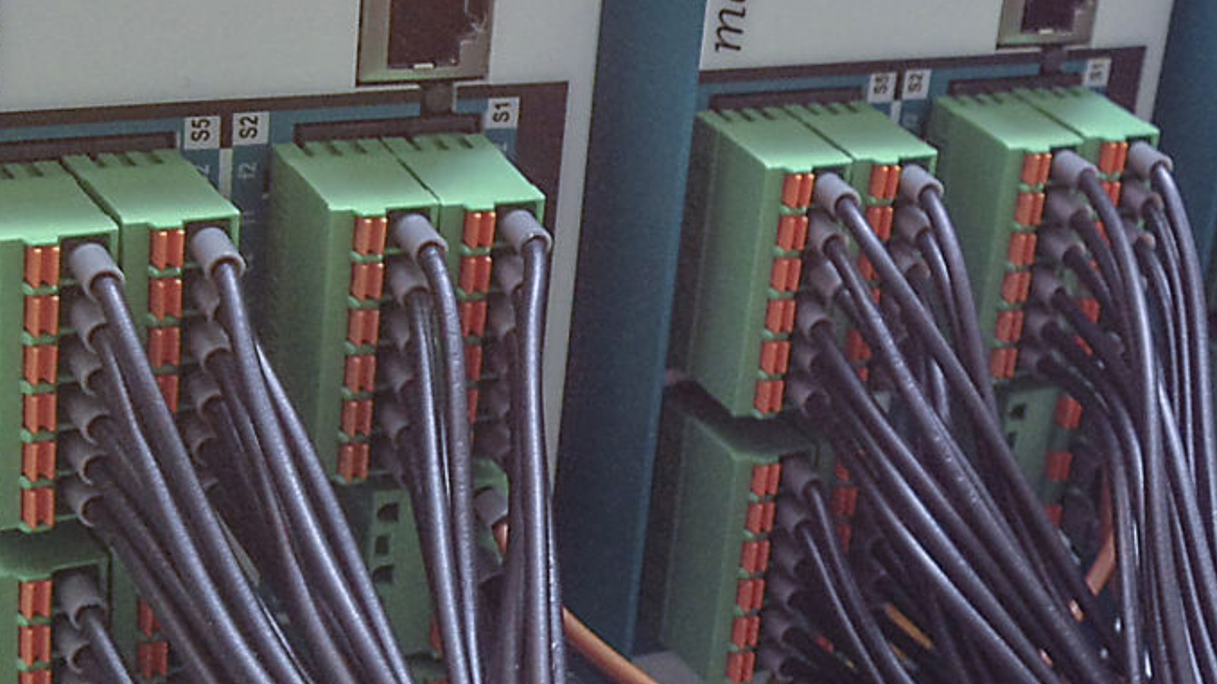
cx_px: 1310
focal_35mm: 90
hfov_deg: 22.4
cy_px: 452
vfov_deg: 13.4
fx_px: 2904
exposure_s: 1/20
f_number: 2.4
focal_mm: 4.28
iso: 64
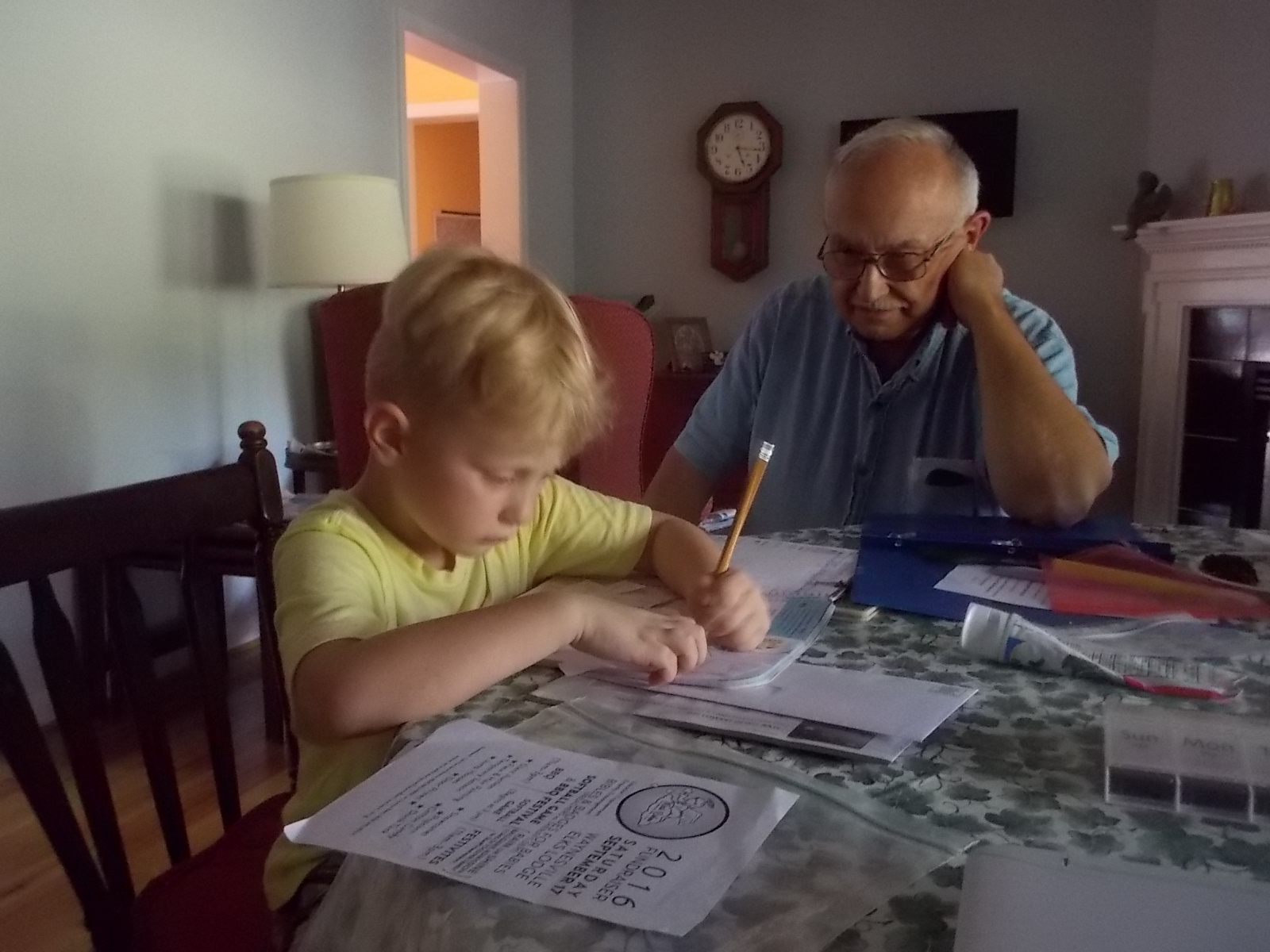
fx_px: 1064
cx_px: 635
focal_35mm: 29
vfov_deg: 48.2
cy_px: 476
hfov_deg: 61.7
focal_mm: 4.1
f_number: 3.3
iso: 400
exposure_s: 1/10
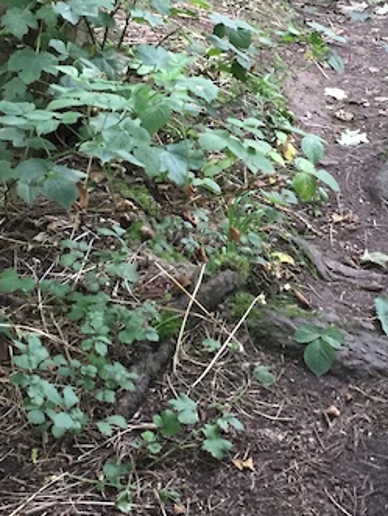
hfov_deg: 20.9
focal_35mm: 70
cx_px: 285
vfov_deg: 27.4
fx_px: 1044
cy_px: 140
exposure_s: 1/33
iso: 200
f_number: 2.2
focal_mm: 4.15
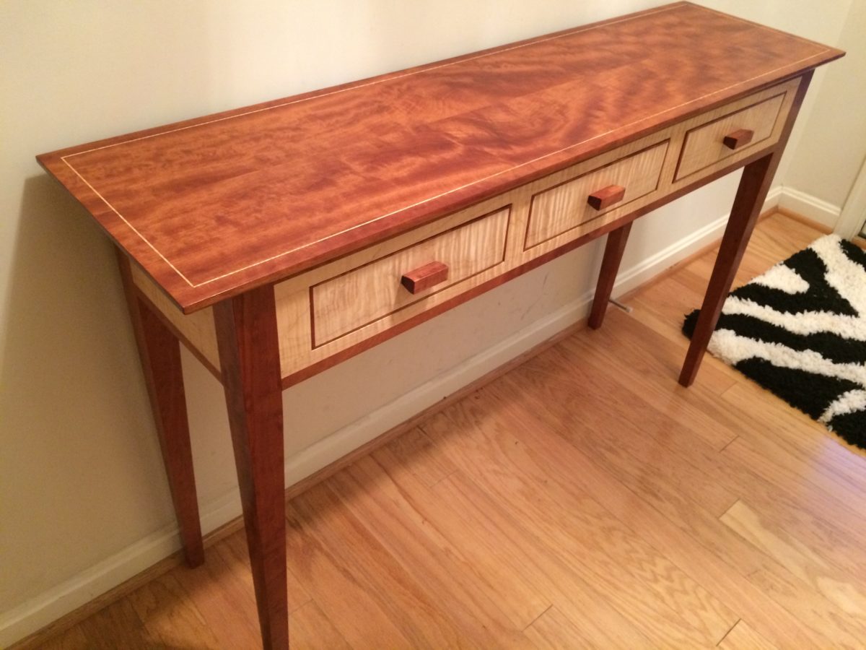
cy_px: 325
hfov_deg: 61.7
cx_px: 433
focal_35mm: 29
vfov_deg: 48.2
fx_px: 726
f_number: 2.2
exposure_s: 1/17
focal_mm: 4.15
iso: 320
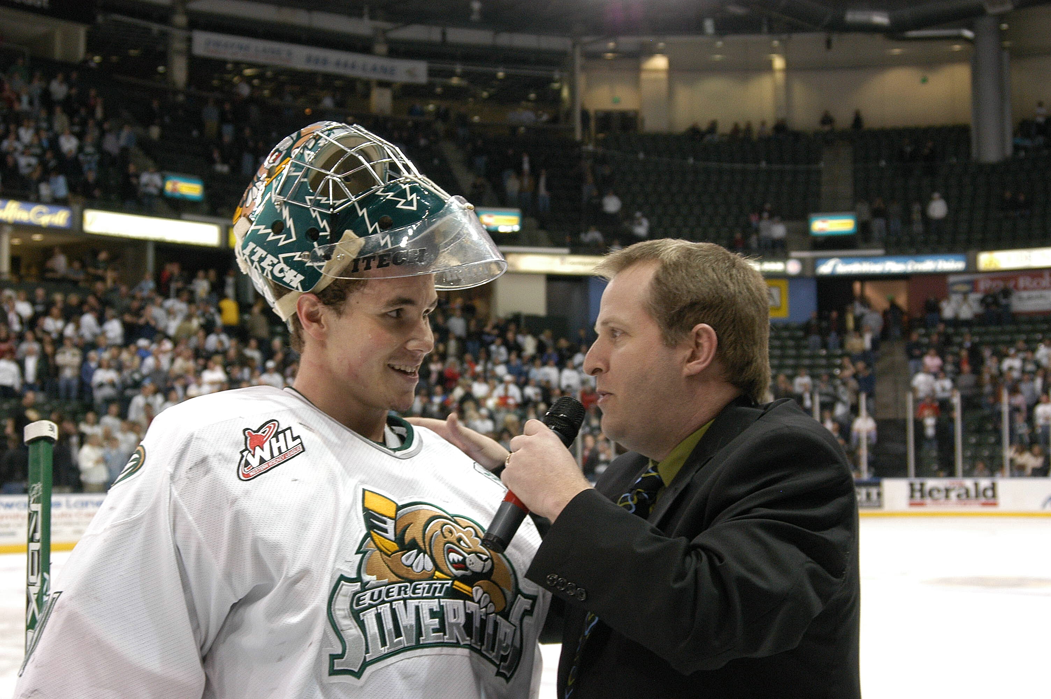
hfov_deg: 35.1
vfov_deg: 23.7
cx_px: 526
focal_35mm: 57
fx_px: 1663
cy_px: 350
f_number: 5
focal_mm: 38
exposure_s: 1/90
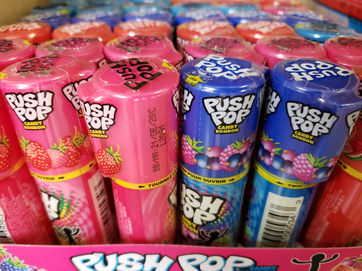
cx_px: 161
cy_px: 150
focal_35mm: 29
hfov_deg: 61.5
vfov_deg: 48.2
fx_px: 303
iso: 250
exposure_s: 1/60
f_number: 1.5
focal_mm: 4.3
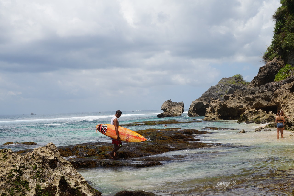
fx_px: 478
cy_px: 98
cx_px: 147
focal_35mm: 58
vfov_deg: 23.2
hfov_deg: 34.2
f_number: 14
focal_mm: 39
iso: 100
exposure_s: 1/125
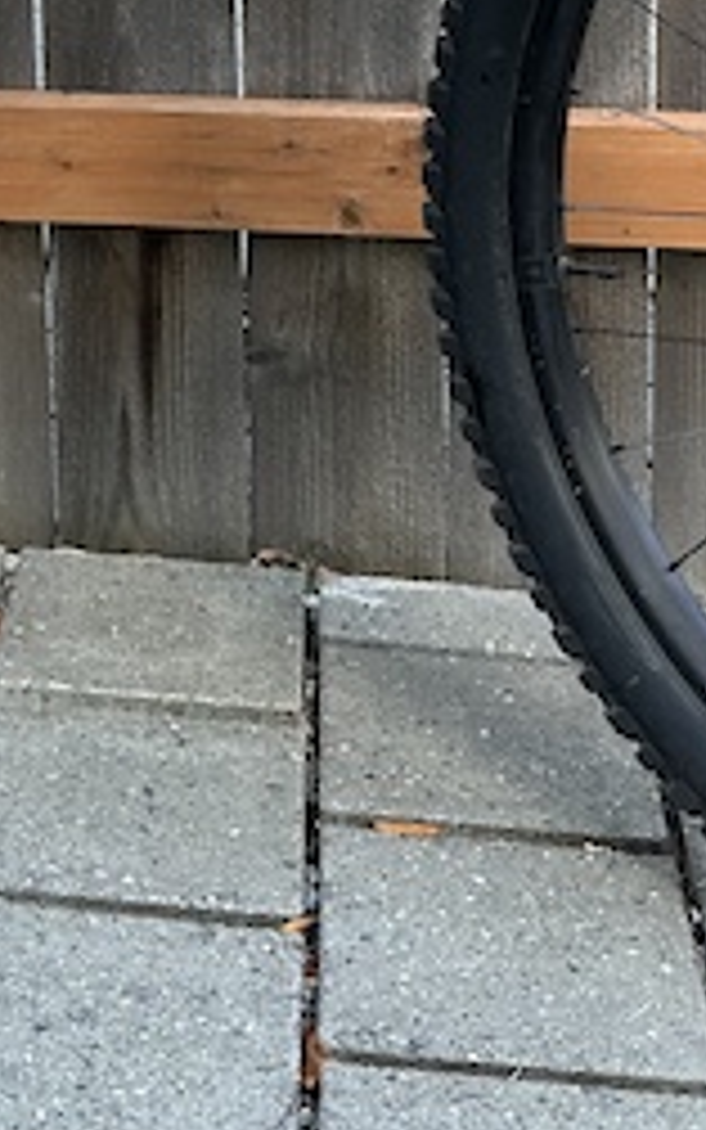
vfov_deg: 23.8
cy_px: -131
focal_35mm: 81
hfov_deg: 16.0
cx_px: 117
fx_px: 2492
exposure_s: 1/121
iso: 64
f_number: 1.78
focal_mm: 6.86
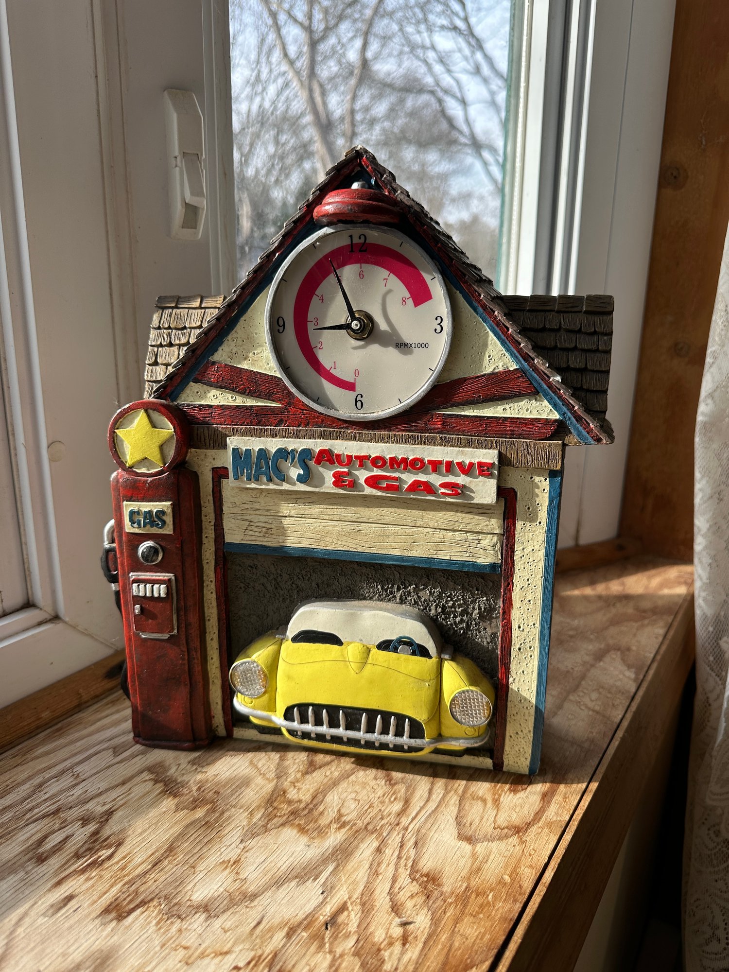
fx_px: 674
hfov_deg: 56.8
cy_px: 486
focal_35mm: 24
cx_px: 364
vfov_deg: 71.6
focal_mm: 6.86
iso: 80
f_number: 1.78
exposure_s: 1/663
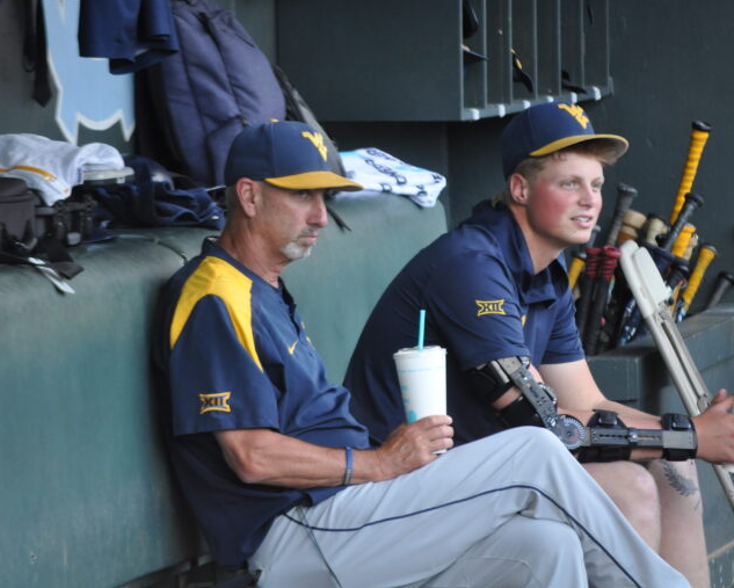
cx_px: 429
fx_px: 7411
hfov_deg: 5.7
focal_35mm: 341
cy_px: 293
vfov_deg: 4.5
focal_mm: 200
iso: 800
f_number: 5.6
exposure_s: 1/160
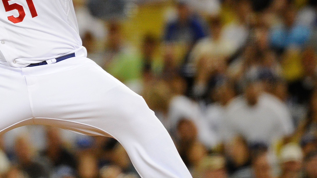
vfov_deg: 1.5
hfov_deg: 2.6
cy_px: 60
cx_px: 60
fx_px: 6884
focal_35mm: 819
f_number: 4
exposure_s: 1/1000
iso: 3200
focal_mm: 400
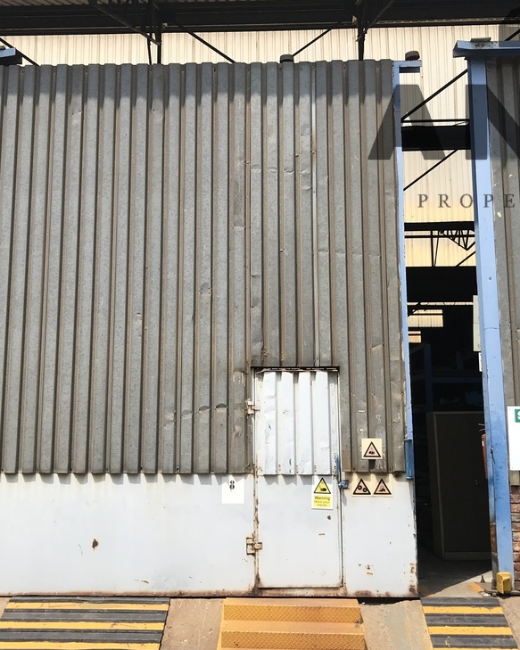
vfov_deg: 41.1
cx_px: 245
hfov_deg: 33.4
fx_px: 866
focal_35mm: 45
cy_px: 284
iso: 20
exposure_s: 1/1520
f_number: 1.8
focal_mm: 3.99
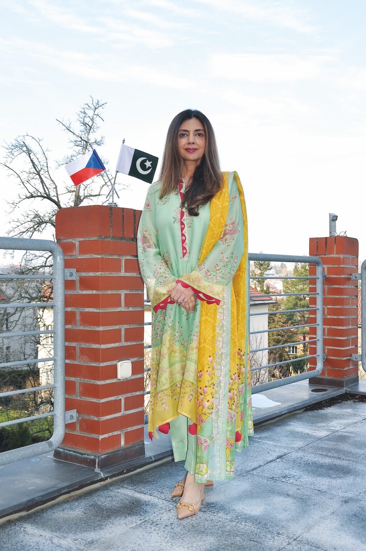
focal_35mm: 42
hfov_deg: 31.8
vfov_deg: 46.5
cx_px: 183
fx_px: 642
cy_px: 276
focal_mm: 28
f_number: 9
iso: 200
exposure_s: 1/200
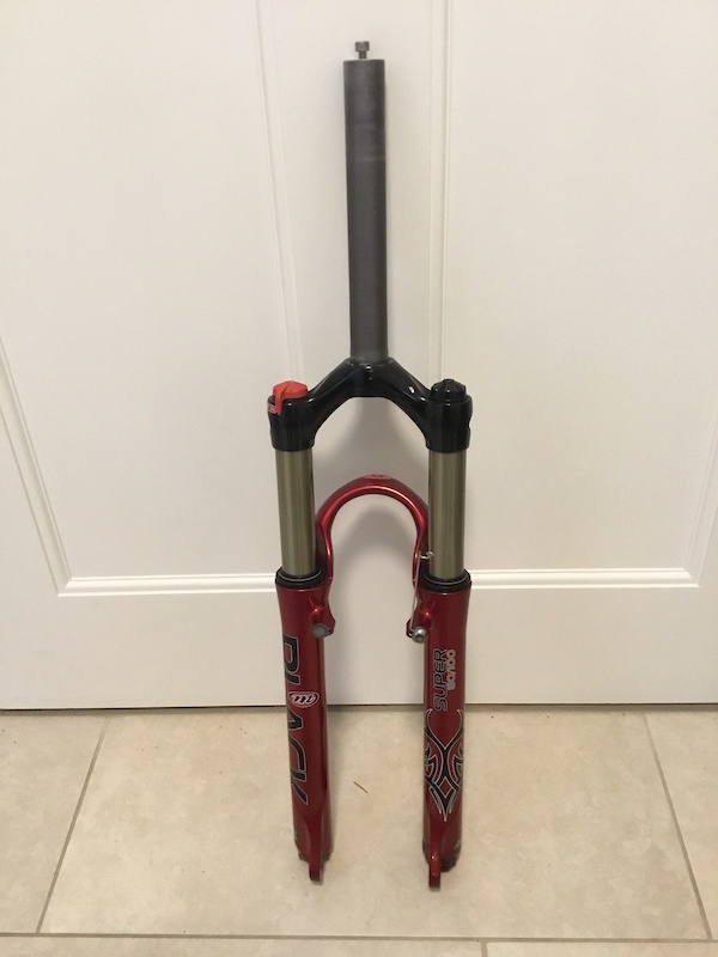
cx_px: 359
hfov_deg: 45.4
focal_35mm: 31
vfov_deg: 58.4
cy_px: 478
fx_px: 857
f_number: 2.4
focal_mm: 3.3
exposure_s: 1/30
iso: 200
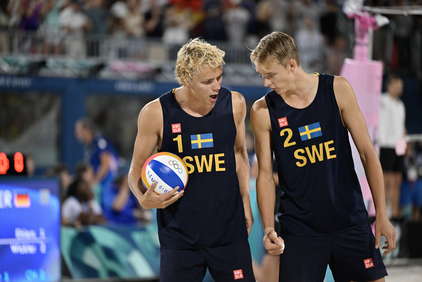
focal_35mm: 200
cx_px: 211
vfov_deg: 6.9
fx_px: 2344
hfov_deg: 10.3
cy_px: 141
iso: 1250
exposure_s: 1/2000
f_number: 2.8
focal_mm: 200
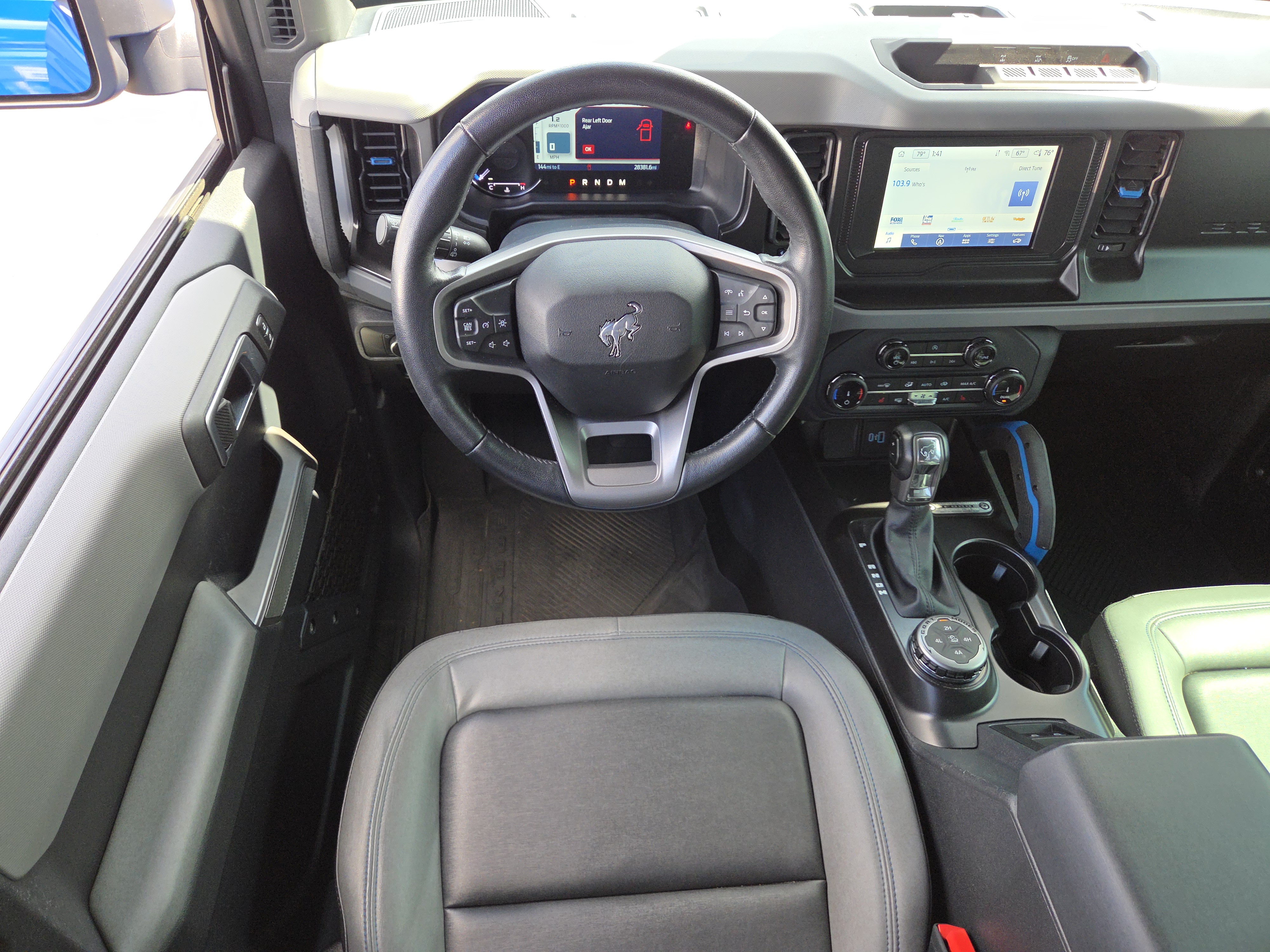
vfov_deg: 58.9
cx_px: 635
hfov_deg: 73.9
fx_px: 844
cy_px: 476
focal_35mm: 23
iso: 100
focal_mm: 5.4
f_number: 1.8
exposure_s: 1/180
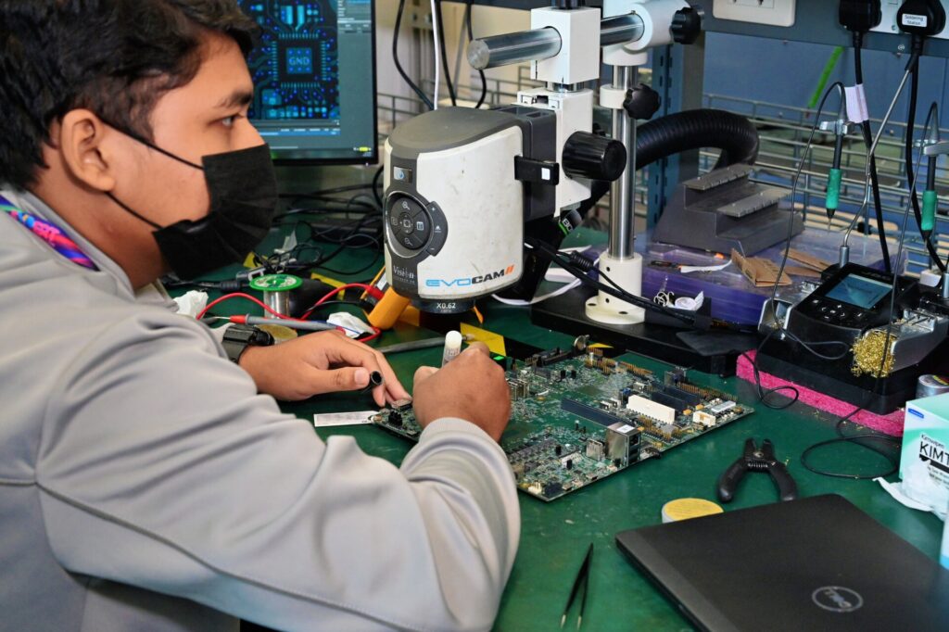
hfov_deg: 39.6
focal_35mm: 50
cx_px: 474
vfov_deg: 27.0
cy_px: 316
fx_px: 1318
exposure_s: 1/250
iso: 5000
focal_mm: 50
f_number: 6.3
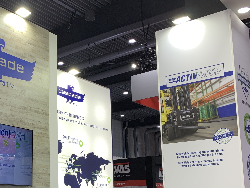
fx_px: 383
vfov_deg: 27.0
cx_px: 22
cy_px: 147
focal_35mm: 53
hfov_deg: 34.1
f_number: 1.8
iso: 32
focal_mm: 4.25
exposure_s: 1/100
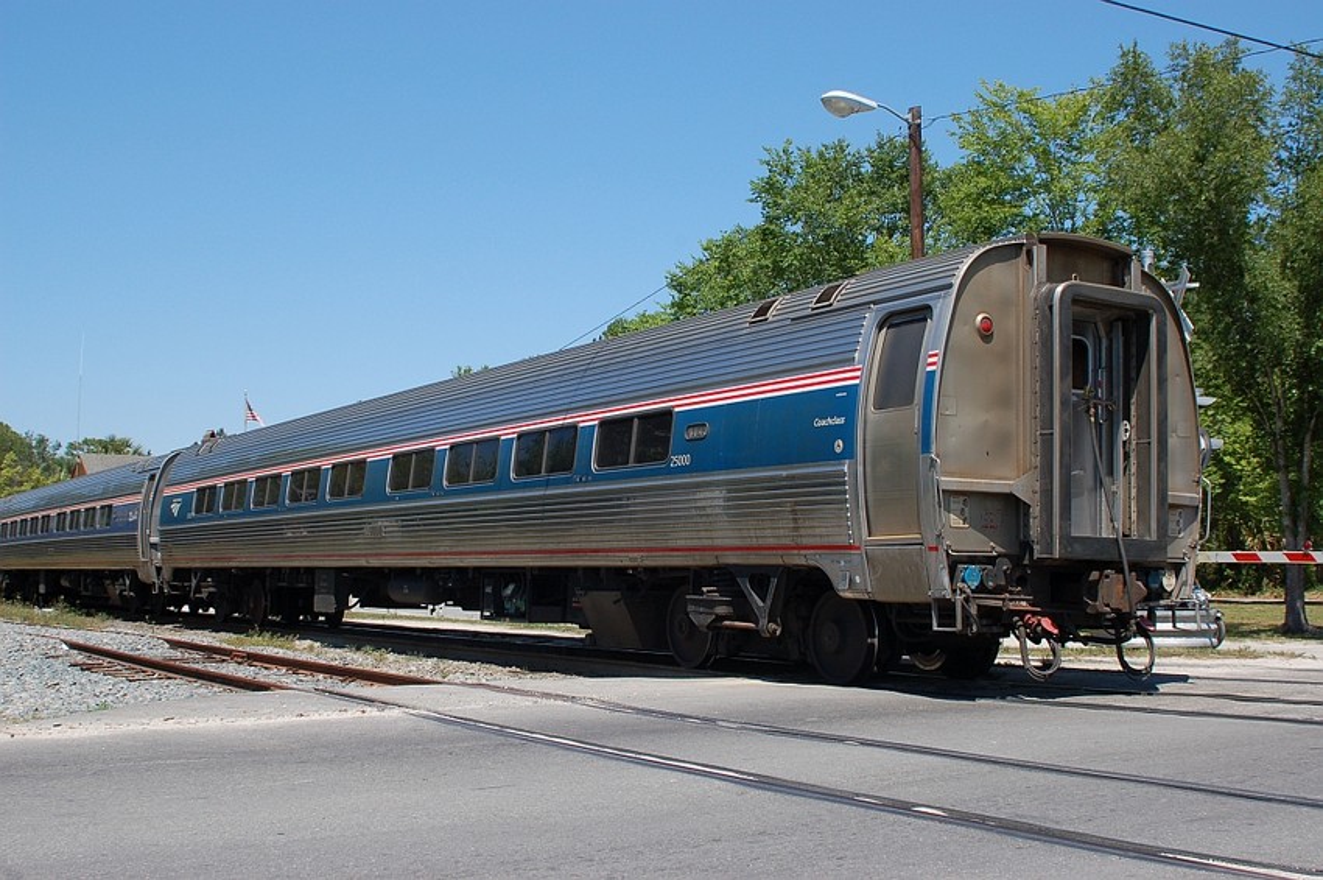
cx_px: 662
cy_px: 440
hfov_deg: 46.4
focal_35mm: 42
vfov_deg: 31.8
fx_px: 1542
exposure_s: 1/250
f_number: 8
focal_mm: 28
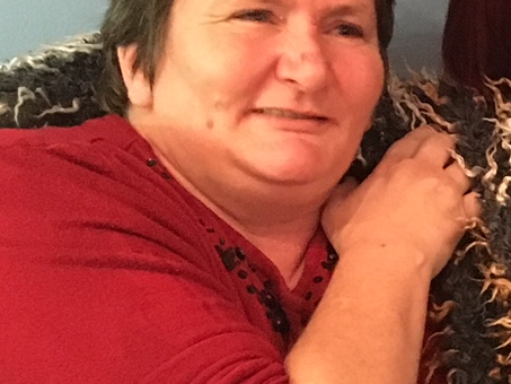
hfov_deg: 13.6
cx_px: 937
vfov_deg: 11.5
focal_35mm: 129
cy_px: 219
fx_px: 1905
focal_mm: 4.15
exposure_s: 1/17
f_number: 2.2
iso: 500
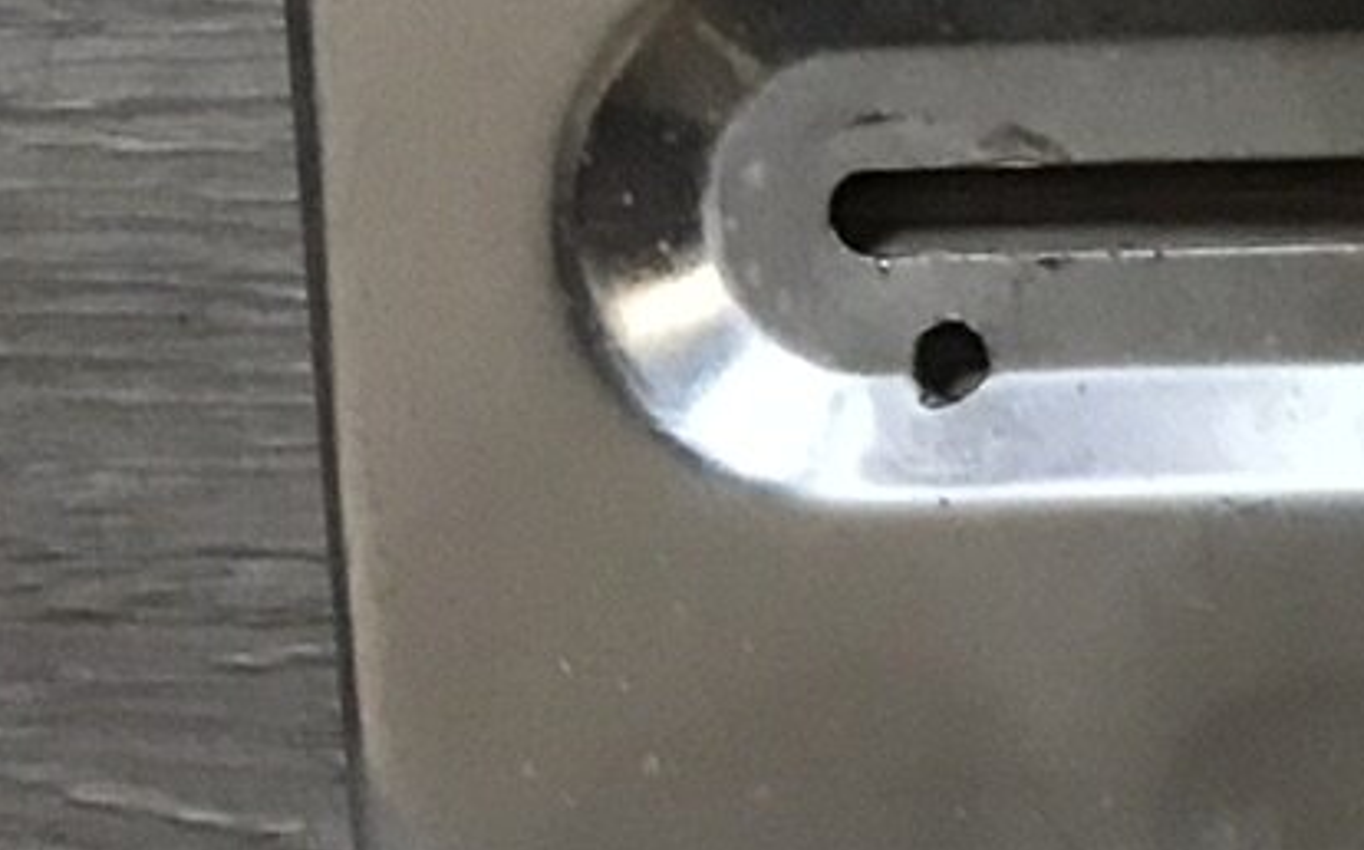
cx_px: 3074
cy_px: 231
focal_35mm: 147
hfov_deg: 12.0
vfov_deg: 8.9
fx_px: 5460
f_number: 1.8
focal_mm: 3.99
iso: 100
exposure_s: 1/13
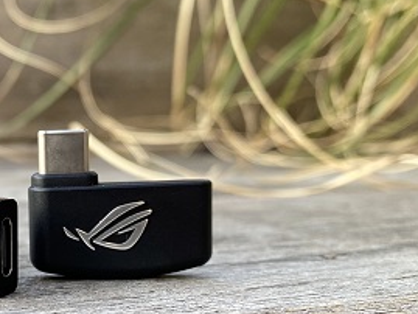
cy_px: 221
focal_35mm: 58
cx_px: 6
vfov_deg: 25.1
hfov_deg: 31.0
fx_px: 701
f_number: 1.8
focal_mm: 4.25
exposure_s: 1/121
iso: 100
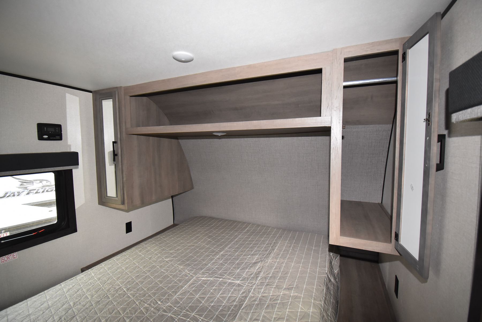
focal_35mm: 15
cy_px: 161
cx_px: 241
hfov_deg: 100.3
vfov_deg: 77.5
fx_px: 201
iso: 1600
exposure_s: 1/60
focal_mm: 10
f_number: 4.5
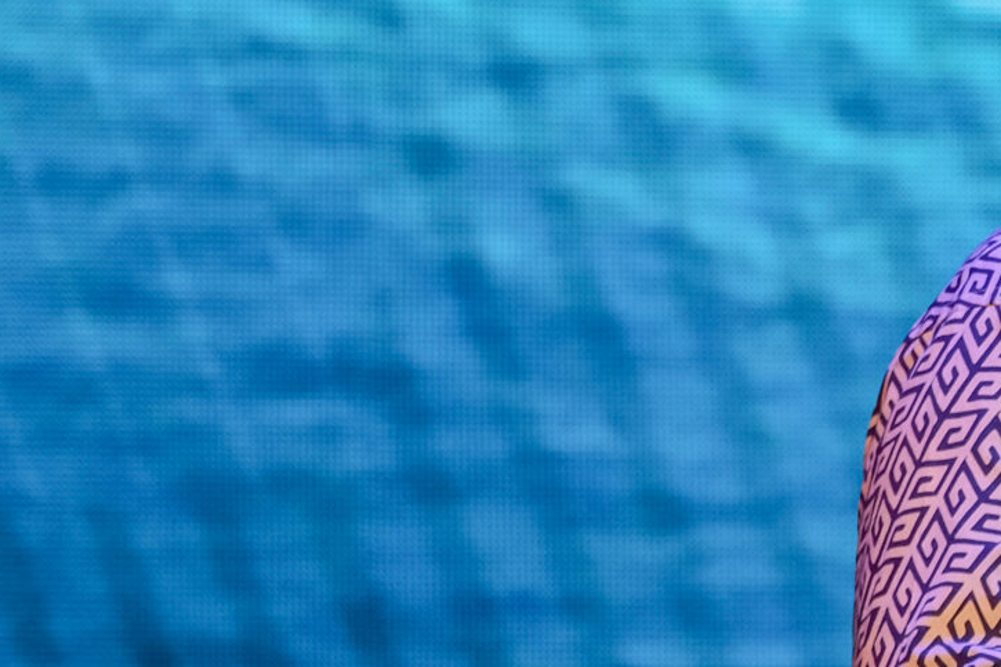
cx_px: 1660
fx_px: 20626
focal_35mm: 742
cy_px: -452
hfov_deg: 2.8
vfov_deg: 1.8
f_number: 4
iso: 2000
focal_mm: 140
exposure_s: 1/320
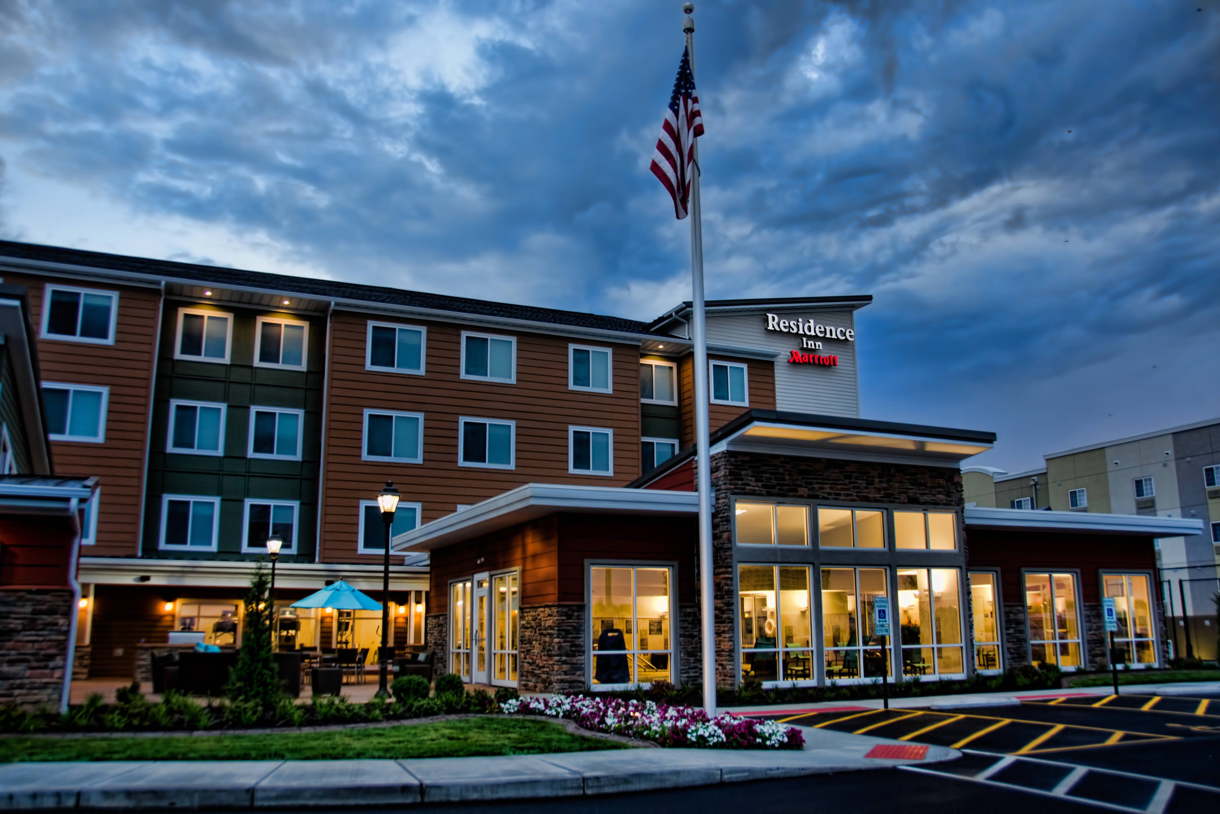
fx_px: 1017
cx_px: 610
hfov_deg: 61.9
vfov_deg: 43.6
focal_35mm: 30
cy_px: 407
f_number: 4
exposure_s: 1/60
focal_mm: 20
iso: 400
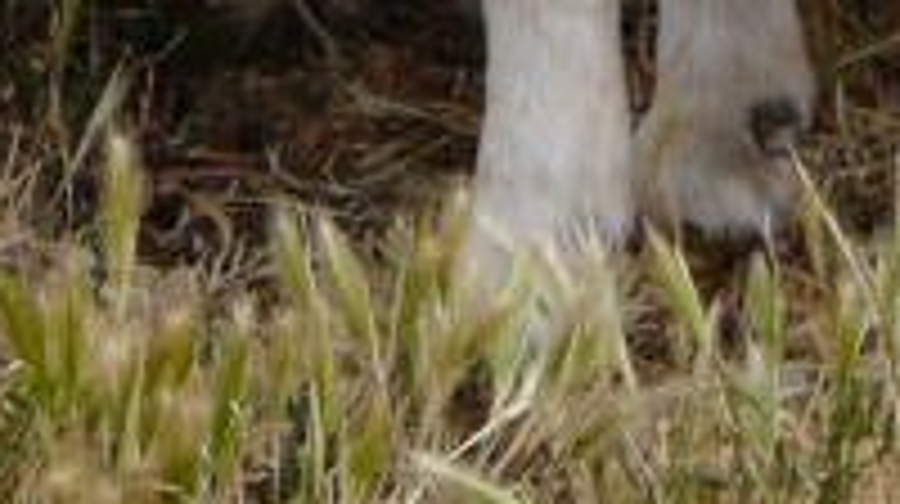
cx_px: 549
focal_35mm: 704
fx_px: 16783
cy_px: -1008
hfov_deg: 3.1
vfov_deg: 1.7
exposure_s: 1/250
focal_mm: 20.6
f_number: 4
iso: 100
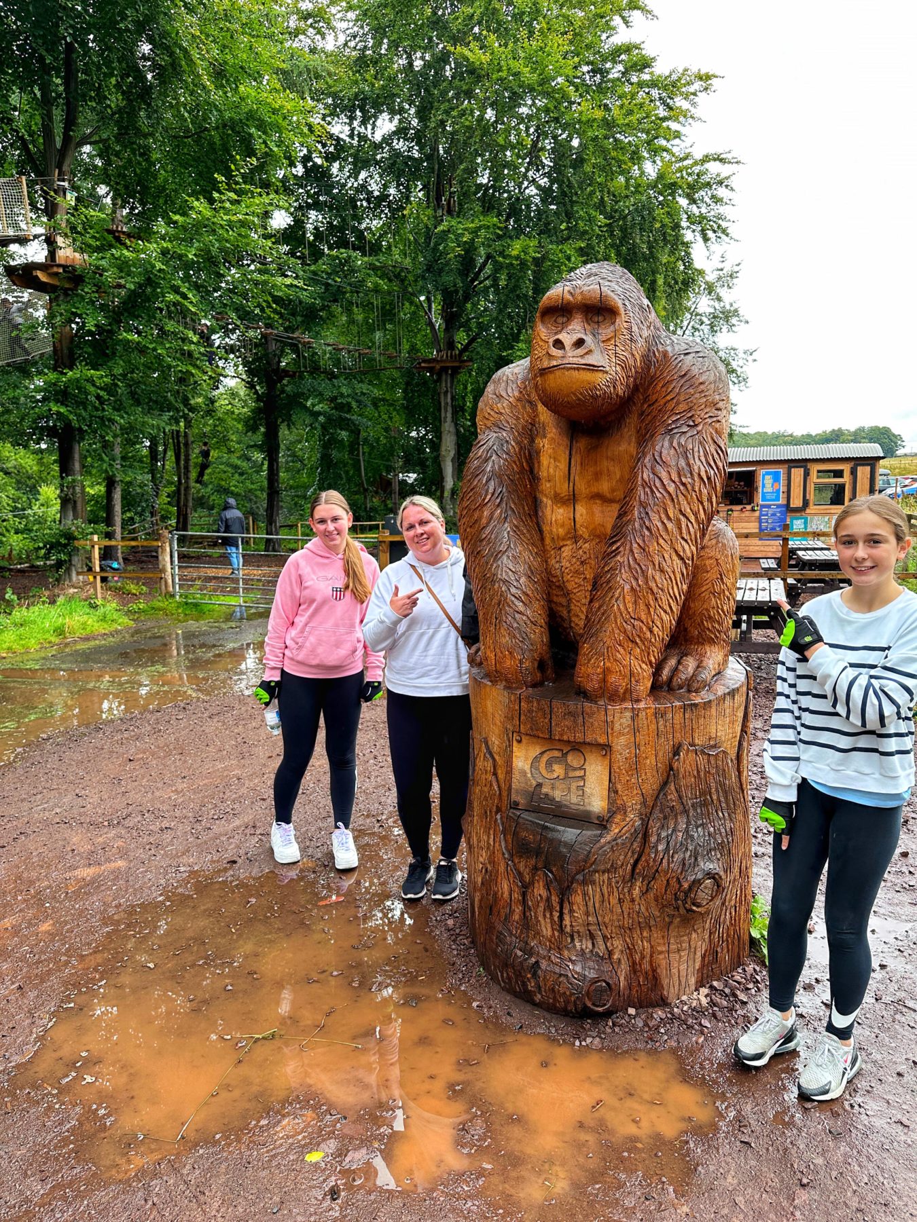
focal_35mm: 24
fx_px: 848
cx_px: 458
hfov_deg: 56.8
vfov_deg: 71.6
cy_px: 611
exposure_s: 1/357
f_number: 1.78
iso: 80
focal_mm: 6.86
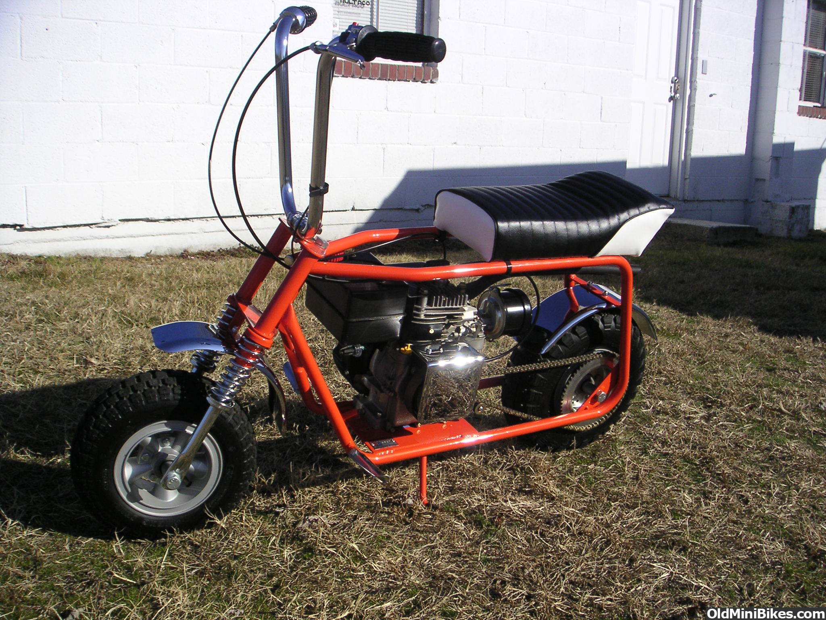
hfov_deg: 49.0
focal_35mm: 38
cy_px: 310
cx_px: 413
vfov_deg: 37.7
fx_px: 907
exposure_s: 1/180
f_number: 6.7
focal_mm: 6
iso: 50
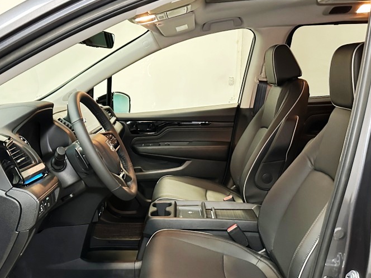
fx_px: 397
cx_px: 152
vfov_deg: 37.7
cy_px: 208
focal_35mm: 37
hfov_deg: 49.9
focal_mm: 6.86
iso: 1000
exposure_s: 1/40
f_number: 1.78
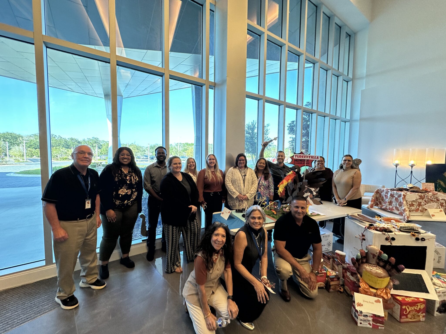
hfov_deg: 102.1
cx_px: 223
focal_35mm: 14
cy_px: 167
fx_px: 180
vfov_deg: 85.7
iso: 125
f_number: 2.2
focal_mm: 2.22
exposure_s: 1/120
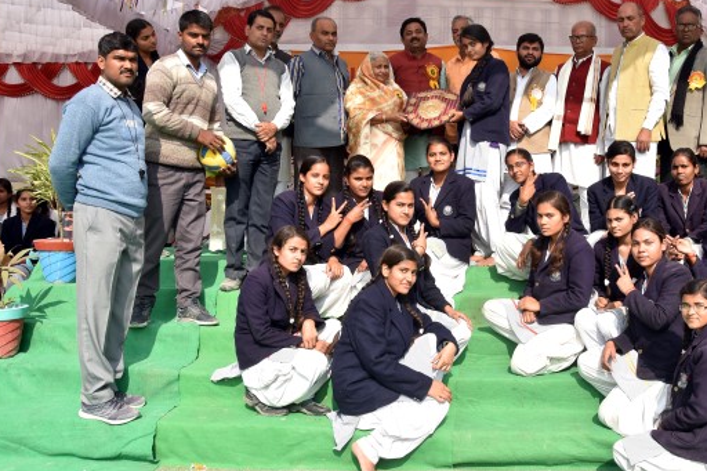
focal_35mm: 38
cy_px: 253
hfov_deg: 49.7
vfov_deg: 35.0
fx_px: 746
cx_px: 482
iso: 200
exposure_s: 1/320
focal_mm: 18
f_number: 8
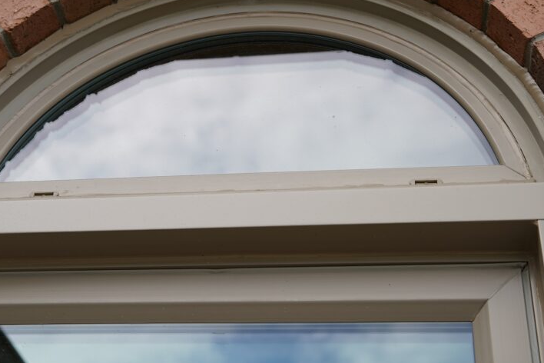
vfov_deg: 19.9
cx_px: 241
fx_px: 1027
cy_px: 119
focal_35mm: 68
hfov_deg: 29.6
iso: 100
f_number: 4
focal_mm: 47
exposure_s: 1/160
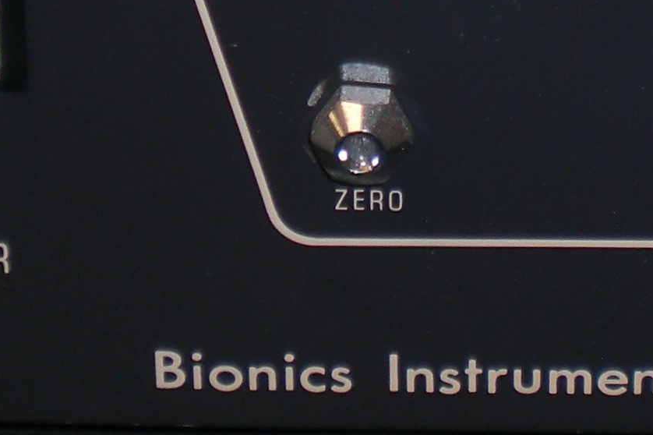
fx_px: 2792
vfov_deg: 8.6
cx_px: 521
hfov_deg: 13.3
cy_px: -301
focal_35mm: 154
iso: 64
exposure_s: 1/60
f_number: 3.1
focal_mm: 6.3
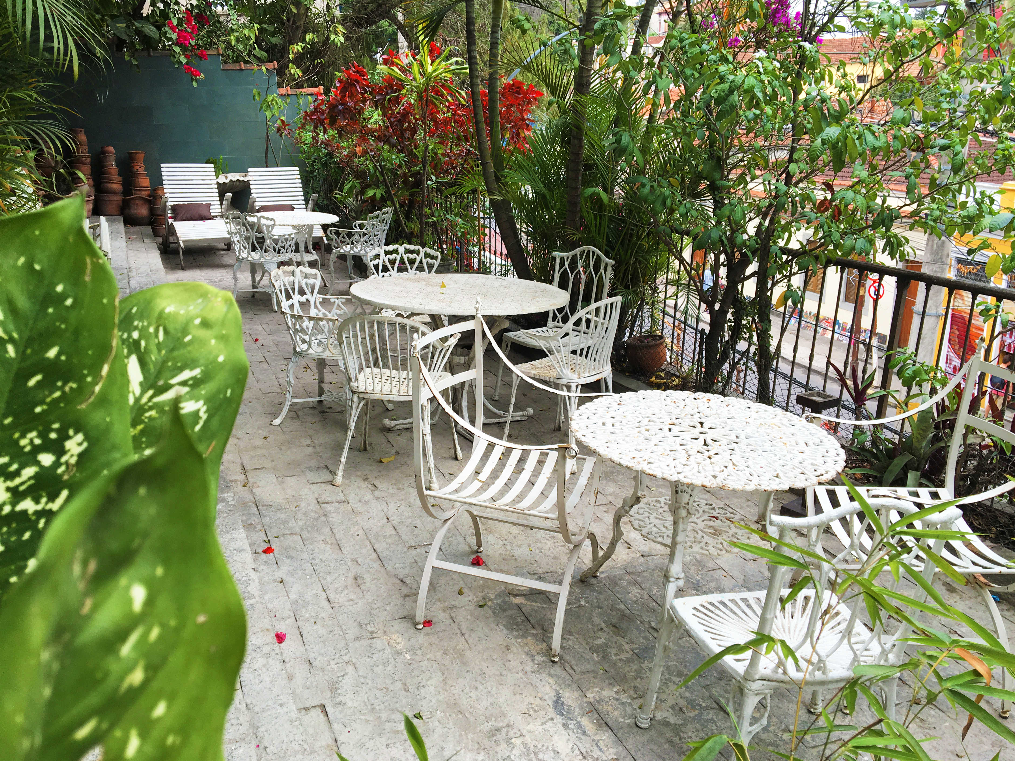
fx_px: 909
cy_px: 377
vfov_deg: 45.4
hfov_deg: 58.3
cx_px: 498
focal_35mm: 31
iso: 25
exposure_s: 1/212
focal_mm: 4.15
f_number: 2.2
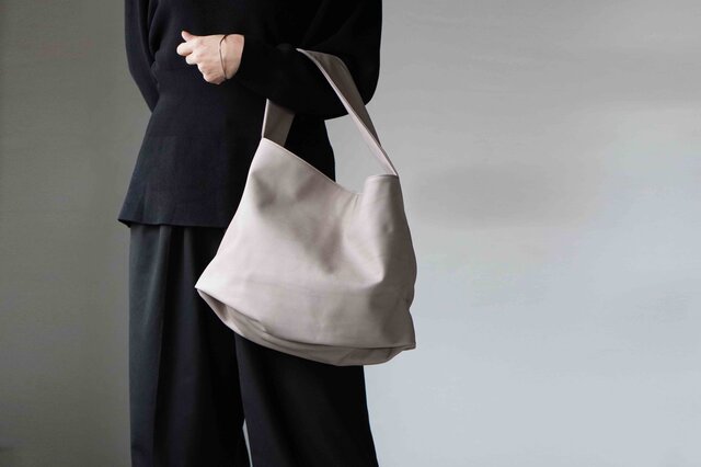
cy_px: 234
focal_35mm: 75
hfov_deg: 27.0
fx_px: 1460
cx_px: 350
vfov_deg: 18.2
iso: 1600
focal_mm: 50
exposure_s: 1/160
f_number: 2.5
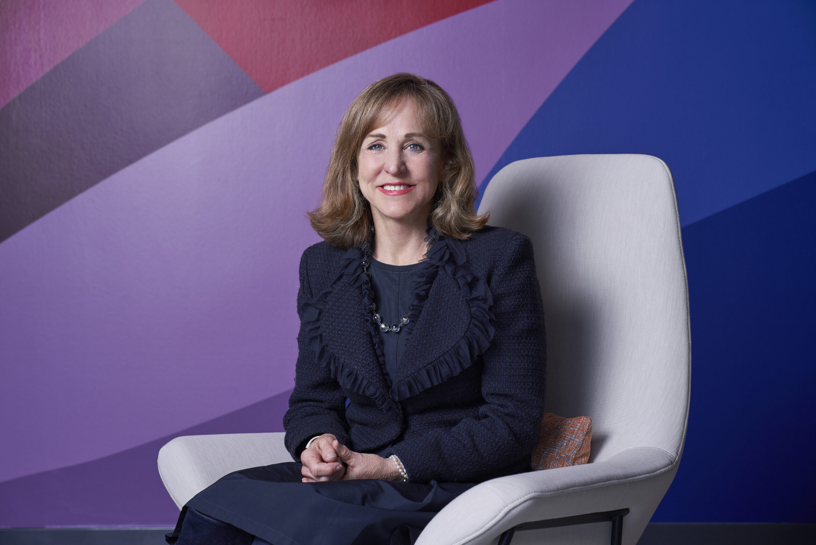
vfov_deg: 16.1
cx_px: 408
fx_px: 1927
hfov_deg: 23.9
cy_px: 272
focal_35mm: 85
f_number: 5.6
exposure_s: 1/160
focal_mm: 85
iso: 250
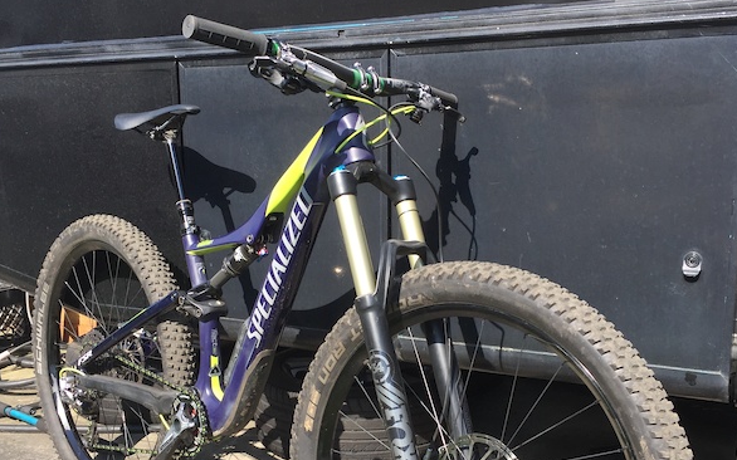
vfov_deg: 30.3
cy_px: 305
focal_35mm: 42
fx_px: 843
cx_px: 374
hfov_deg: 47.2
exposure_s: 1/682
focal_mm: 4.15
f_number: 2.2
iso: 32
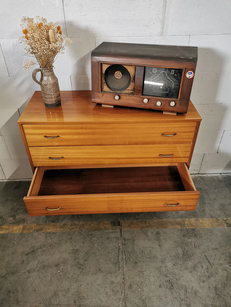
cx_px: 116
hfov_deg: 51.4
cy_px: 154
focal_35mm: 27
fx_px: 240
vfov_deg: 65.3
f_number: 1.8
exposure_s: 1/50
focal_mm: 5.58
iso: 400
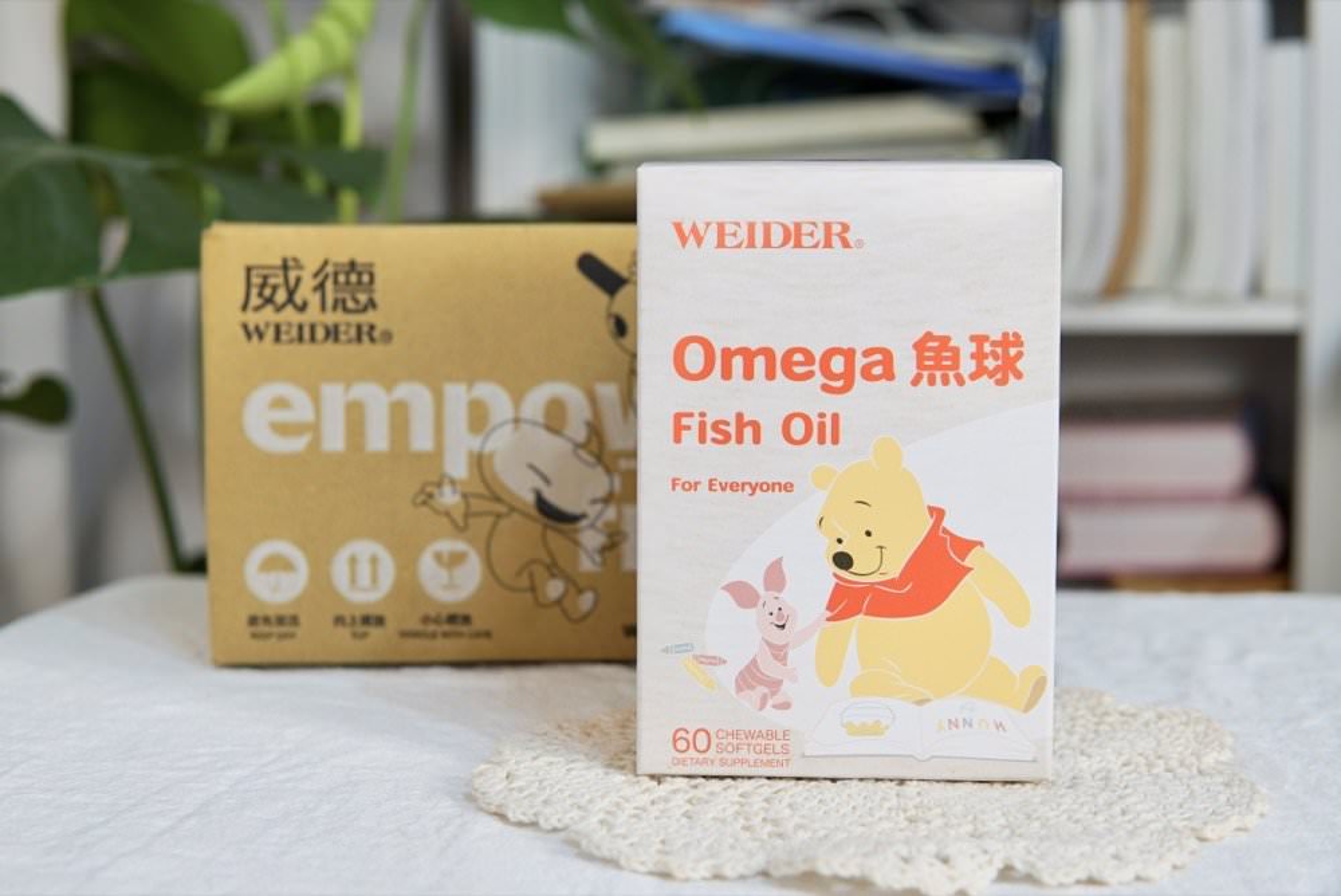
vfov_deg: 29.9
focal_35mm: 45
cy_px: 448
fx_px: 1677
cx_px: 670
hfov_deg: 43.6
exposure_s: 1/60
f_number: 4
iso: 250
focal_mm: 30
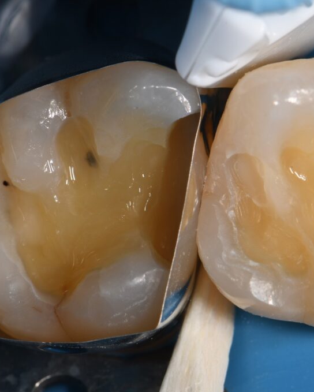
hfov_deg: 7.0
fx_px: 2577
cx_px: 226
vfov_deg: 8.7
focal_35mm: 222
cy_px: 196
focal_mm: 105
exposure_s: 1/160
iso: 200
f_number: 32
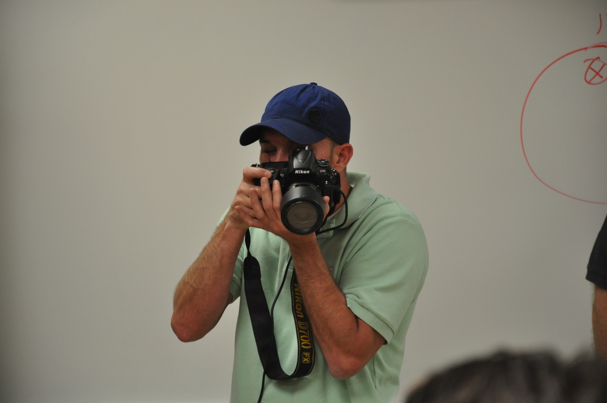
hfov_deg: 13.1
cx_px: 304
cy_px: 202
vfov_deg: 8.7
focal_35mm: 158
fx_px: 2652
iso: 800
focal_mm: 105
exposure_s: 1/60
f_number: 5.6
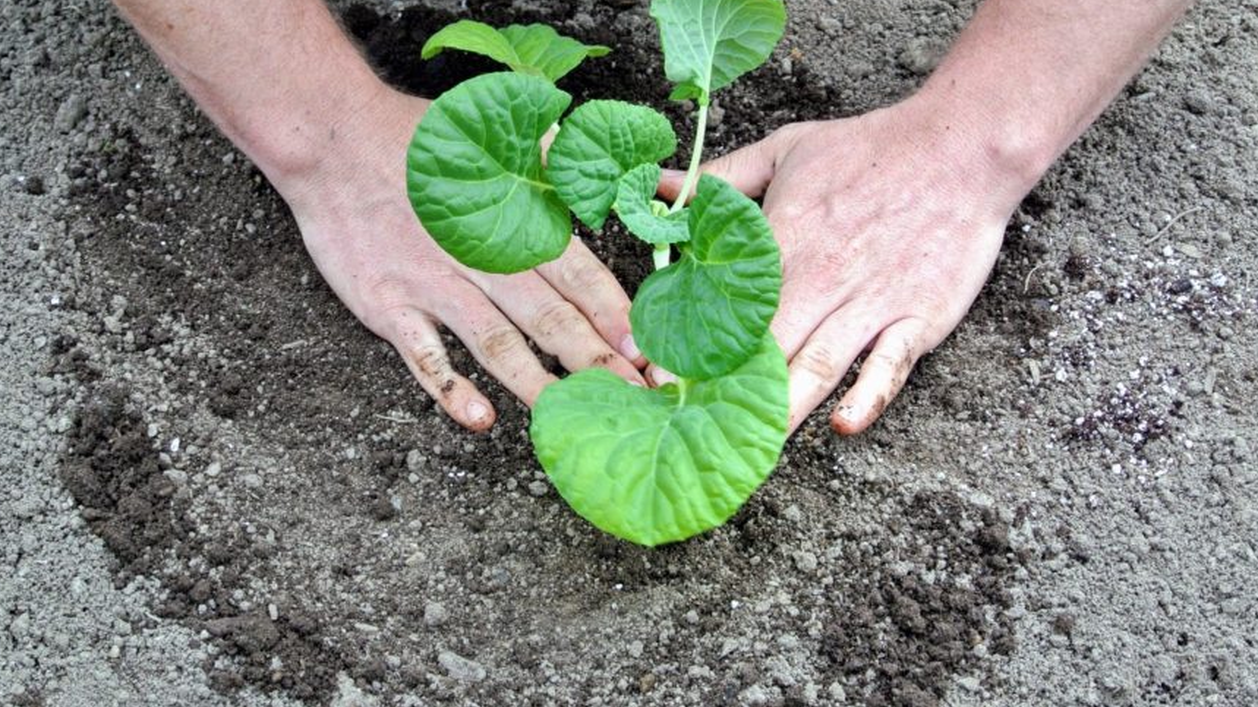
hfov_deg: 25.0
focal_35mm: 85
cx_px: 586
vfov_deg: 14.2
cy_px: 274
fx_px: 2835
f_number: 5.3
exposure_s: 1/160
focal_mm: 25.2
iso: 100
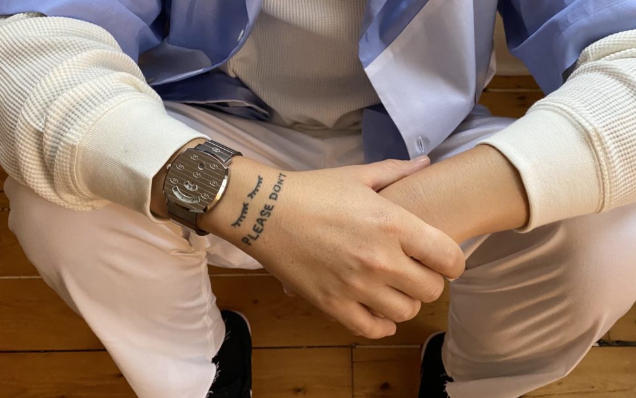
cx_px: 320
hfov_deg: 66.5
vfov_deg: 44.3
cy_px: 162
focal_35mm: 28
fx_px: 485
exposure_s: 1/60
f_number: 1.8
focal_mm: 4.25
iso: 400
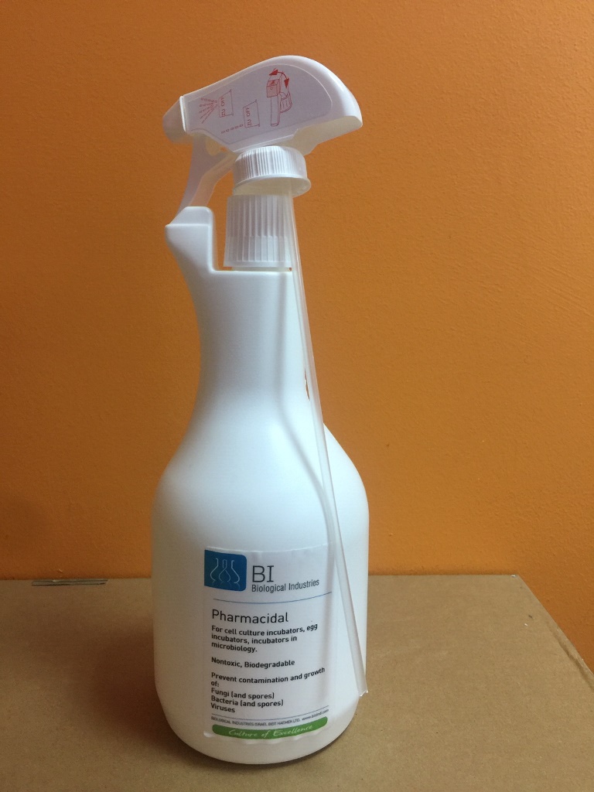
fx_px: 664
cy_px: 396
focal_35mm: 29
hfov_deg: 48.2
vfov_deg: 61.7
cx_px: 297
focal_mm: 4.15
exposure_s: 1/17
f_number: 2.2
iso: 64
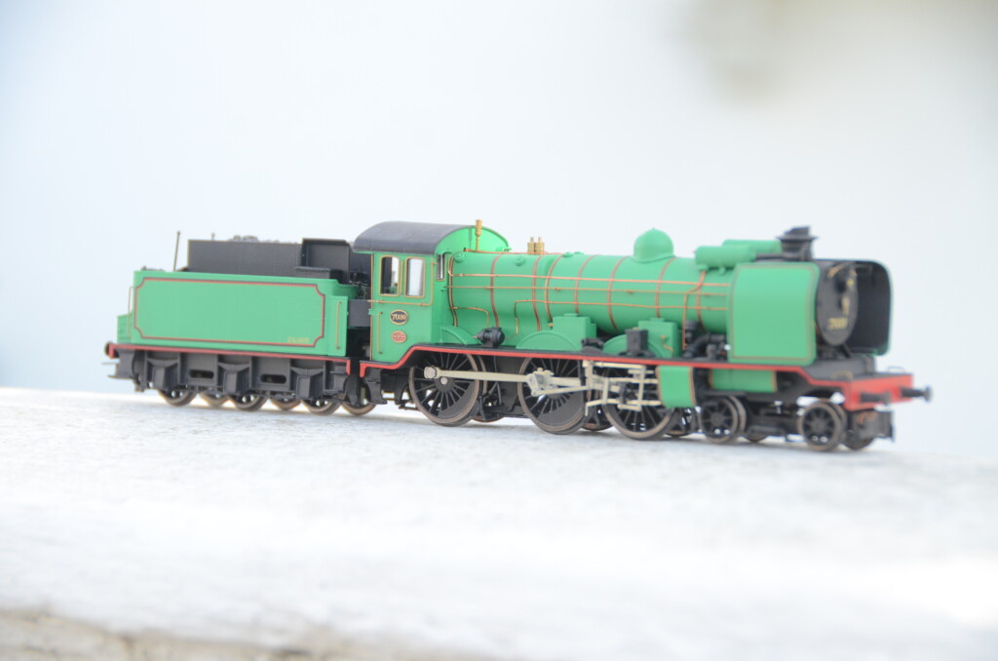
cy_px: 330
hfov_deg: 15.2
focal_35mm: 135
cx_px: 499
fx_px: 3734
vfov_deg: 10.1
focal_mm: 90
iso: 720
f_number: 5.3
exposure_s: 1/250
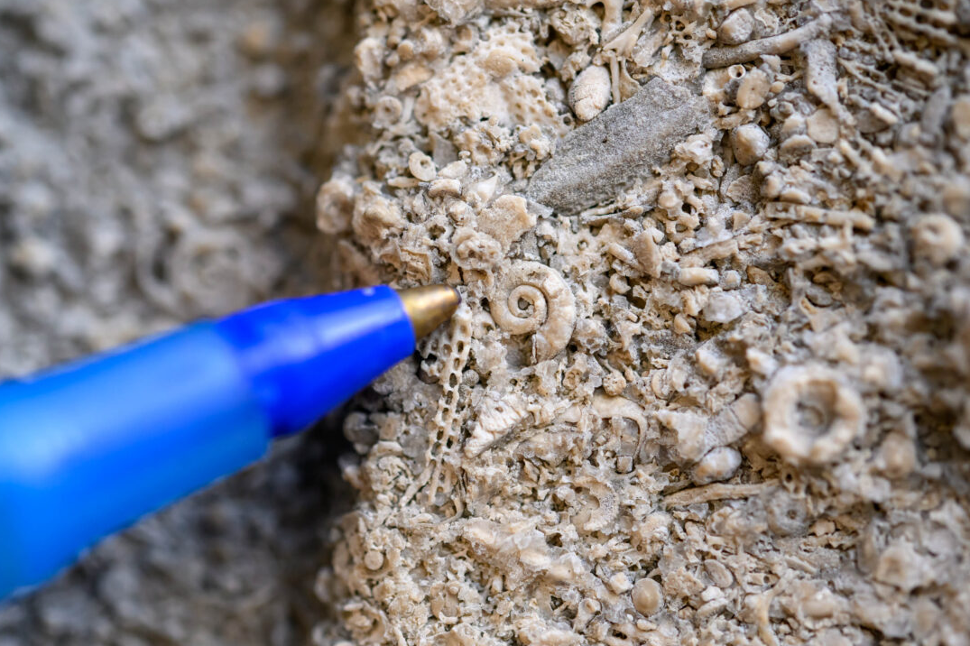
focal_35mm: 67
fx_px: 1805
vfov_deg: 20.3
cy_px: 328
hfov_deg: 30.1
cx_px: 494
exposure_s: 1/400
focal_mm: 60
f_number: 7.1
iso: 1600
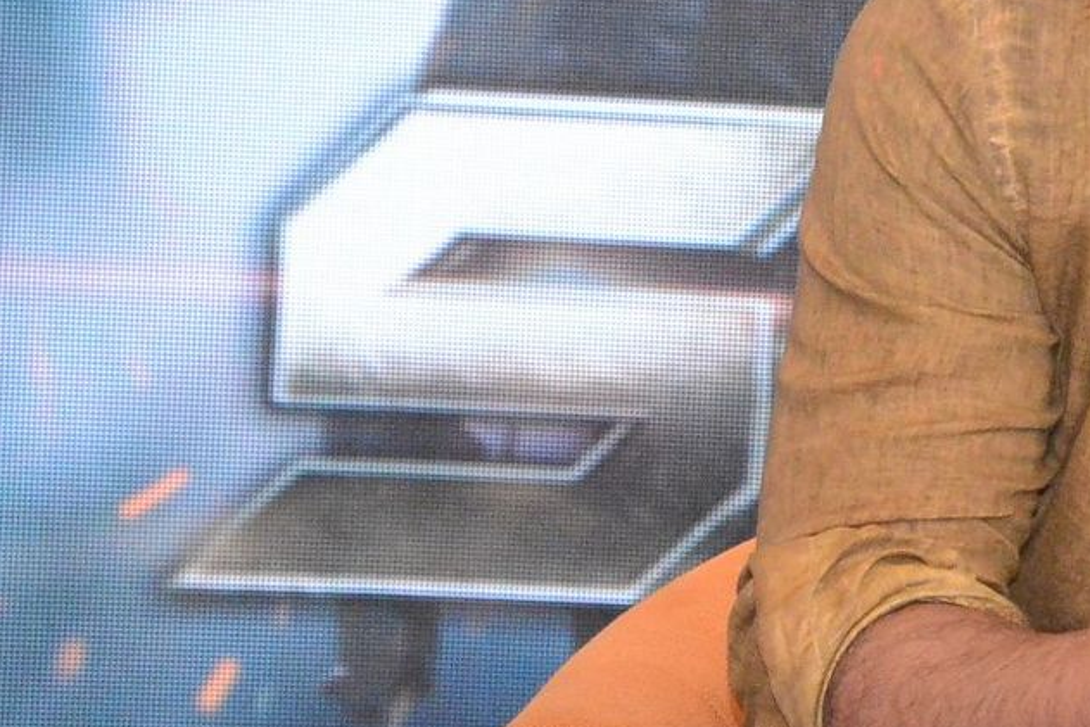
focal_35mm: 348
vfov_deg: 4.0
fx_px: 10538
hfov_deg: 5.9
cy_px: 180
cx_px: 1235
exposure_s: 1/125
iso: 6400
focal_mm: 90
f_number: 6.3
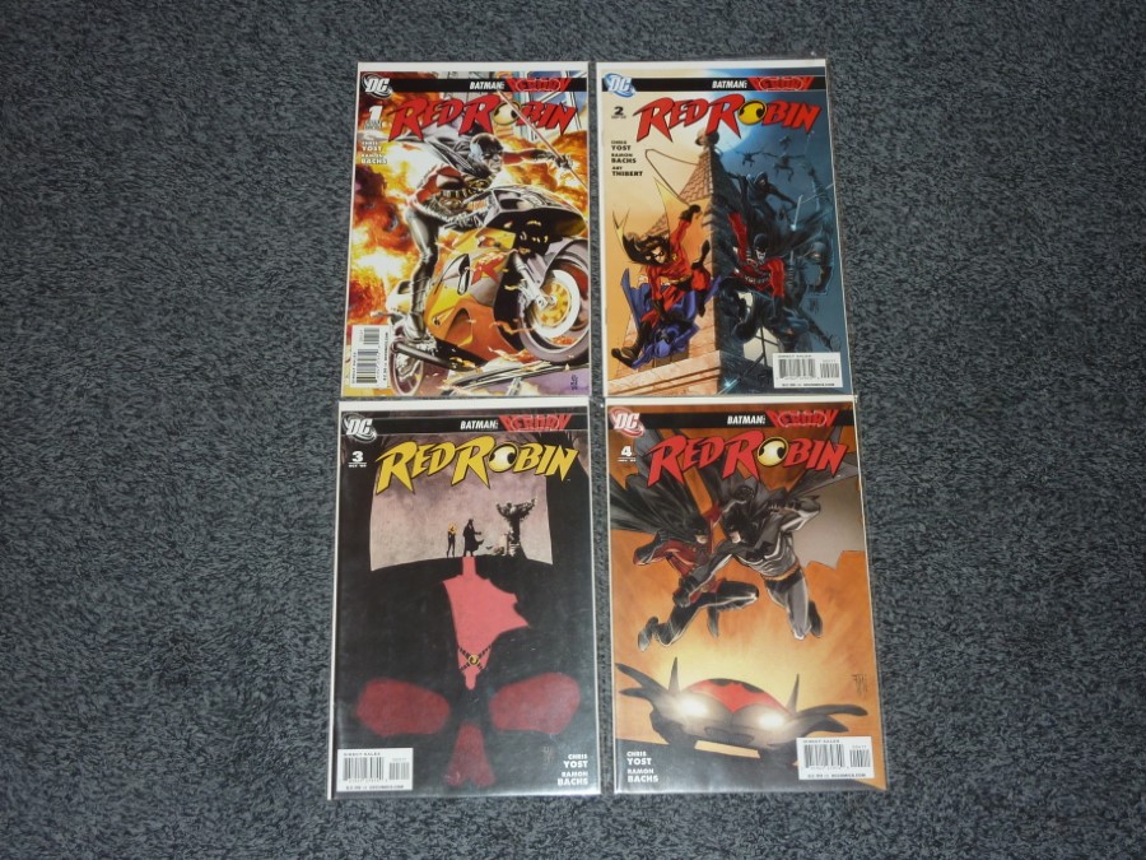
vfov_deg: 34.3
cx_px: 573
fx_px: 1390
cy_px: 430
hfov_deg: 44.8
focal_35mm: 42
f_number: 3.7
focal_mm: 6.9
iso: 100
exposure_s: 1/30
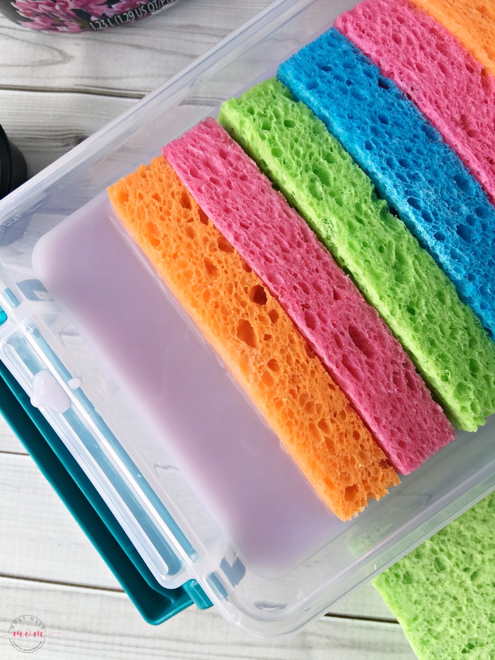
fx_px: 553
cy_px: 330
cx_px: 248
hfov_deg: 48.2
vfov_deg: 61.7
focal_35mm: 29
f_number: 2.2
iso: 25
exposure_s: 1/153
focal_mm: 4.15
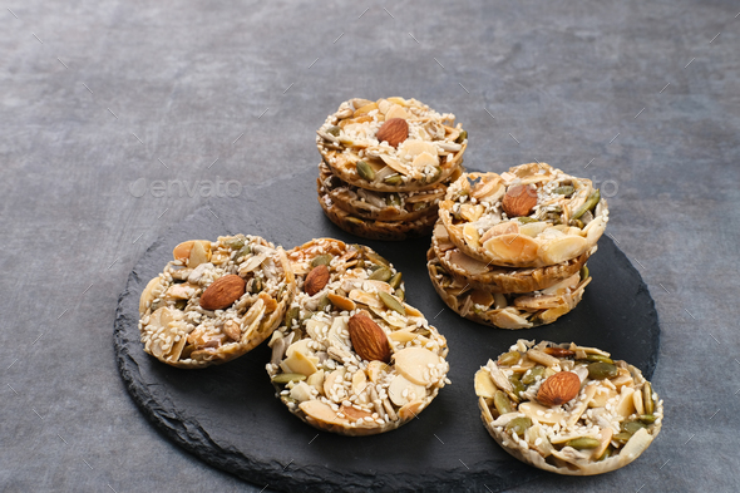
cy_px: 246
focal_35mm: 53
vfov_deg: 25.5
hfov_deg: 37.5
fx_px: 1089
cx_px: 370
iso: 320
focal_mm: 35
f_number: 11
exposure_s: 1/100
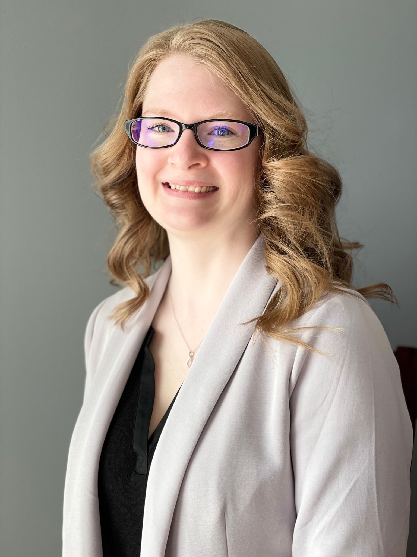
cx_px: 208
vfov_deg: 36.8
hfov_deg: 28.0
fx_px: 835
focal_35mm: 52
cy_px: 278
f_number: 2
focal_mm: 6
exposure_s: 1/122
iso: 40
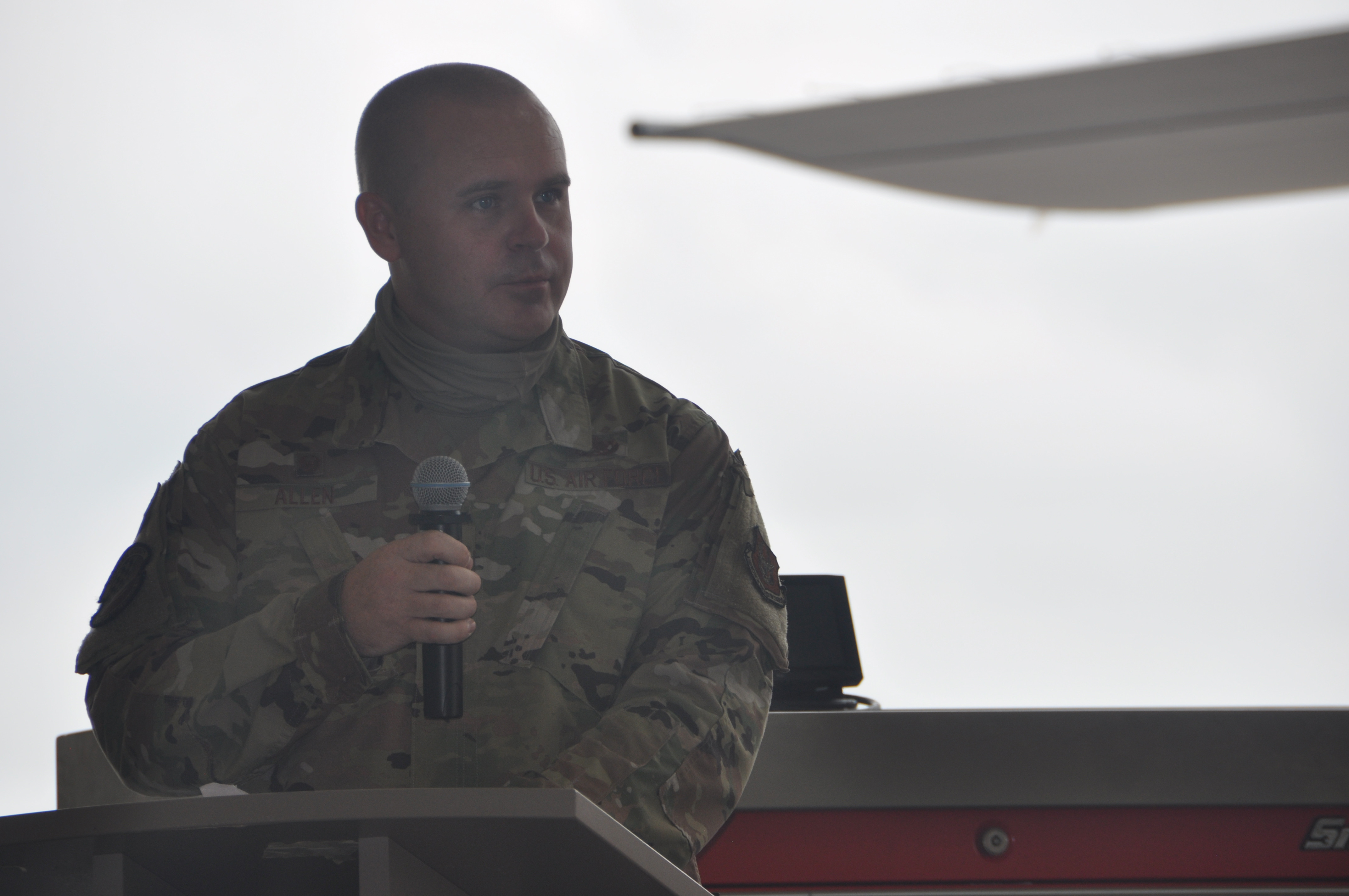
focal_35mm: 300
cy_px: 448
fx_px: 11228
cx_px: 674
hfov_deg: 6.9
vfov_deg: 4.6
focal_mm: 200
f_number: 8
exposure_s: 1/200
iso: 200
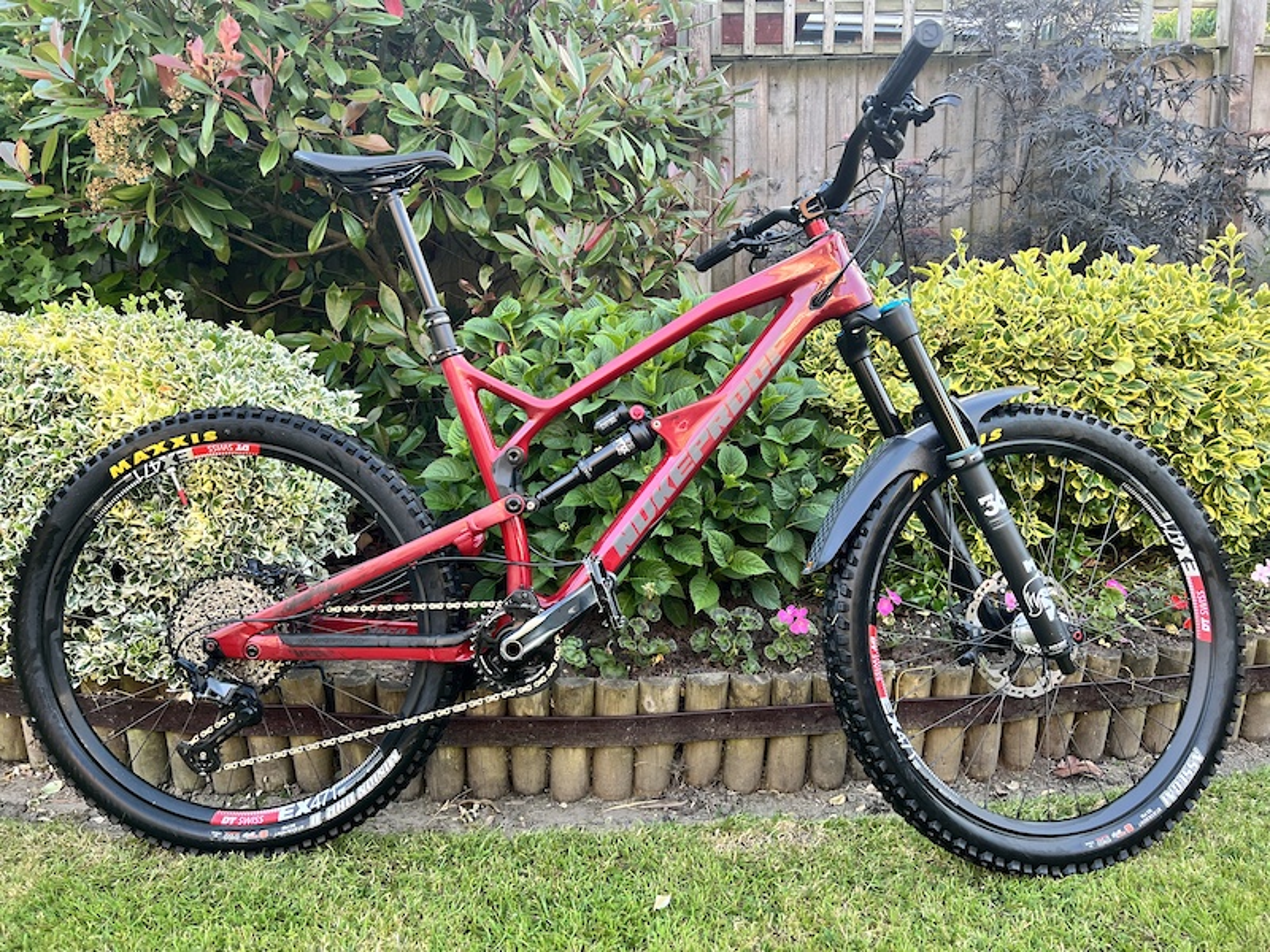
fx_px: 954
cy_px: 476
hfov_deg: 67.3
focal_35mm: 26
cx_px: 635
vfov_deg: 53.1
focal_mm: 5.7
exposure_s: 1/121
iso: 100
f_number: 1.5
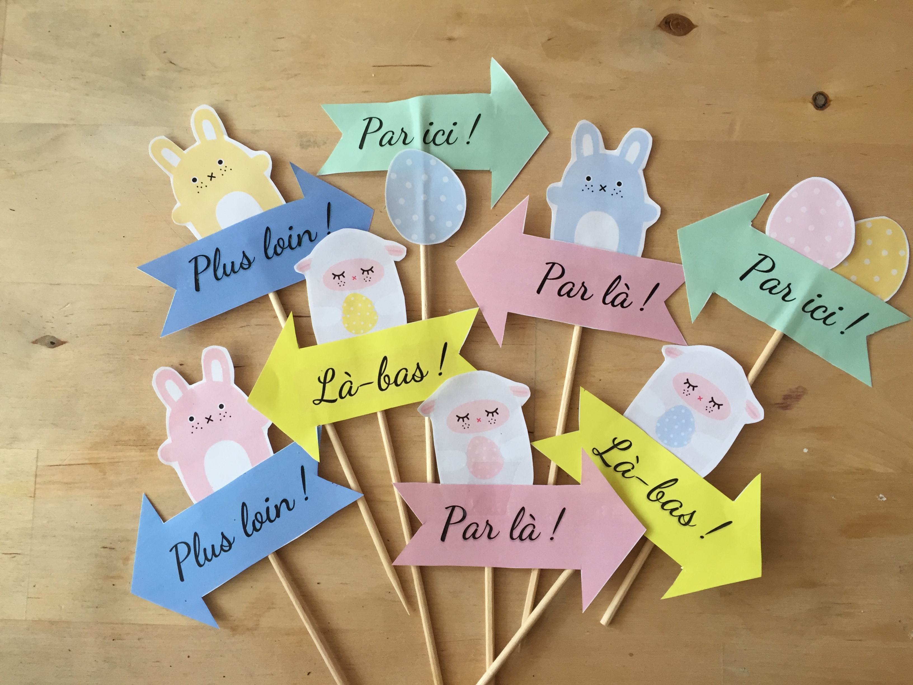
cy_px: 342
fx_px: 765
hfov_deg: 61.7
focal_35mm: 29
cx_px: 456
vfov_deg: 48.2
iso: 100
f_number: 2.2
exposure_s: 1/33
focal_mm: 4.15
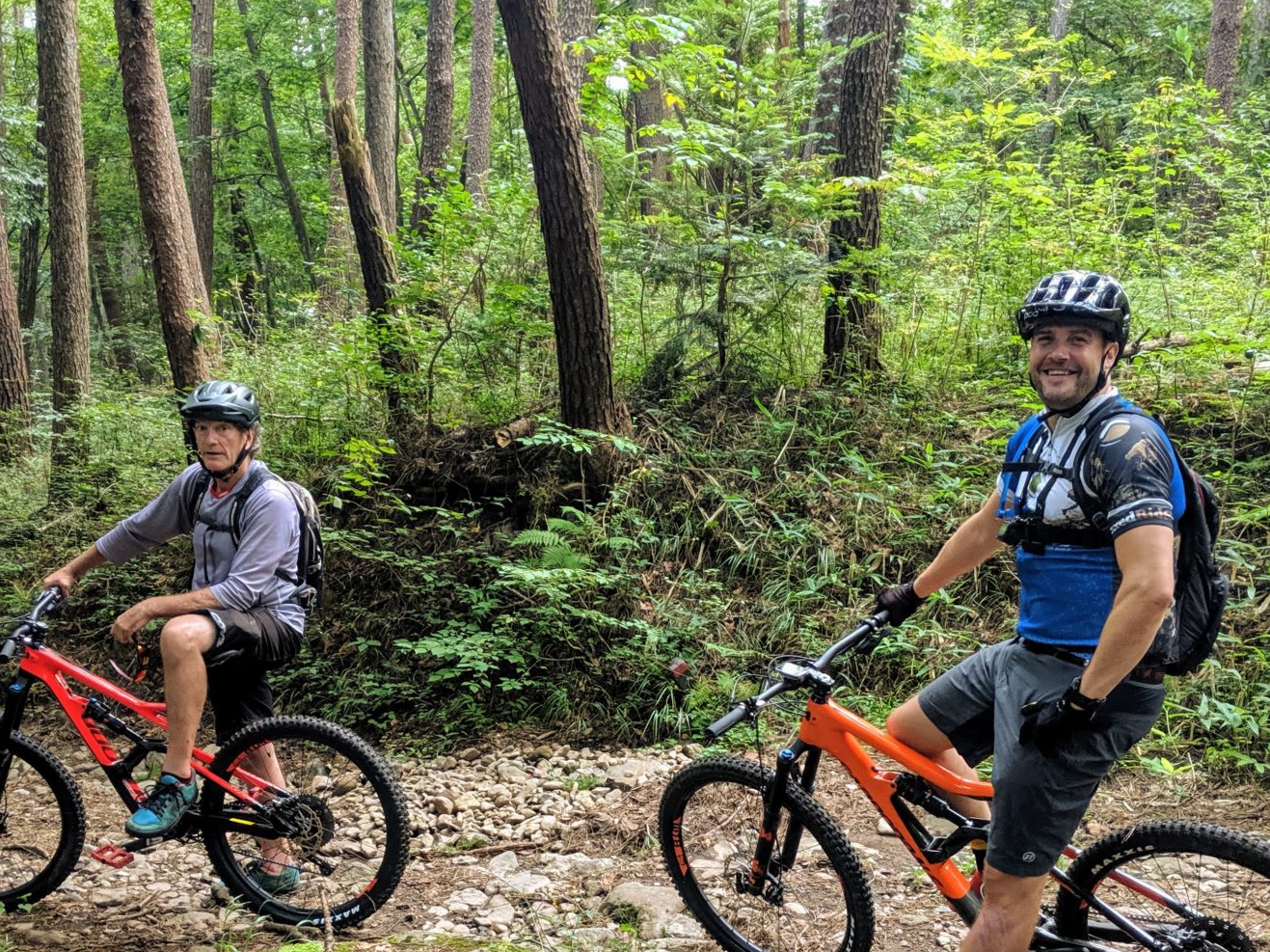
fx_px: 1540
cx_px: 620
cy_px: 650
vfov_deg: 34.0
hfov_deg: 44.8
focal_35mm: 42
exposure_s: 1/120
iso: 365
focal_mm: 4.44
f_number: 1.8
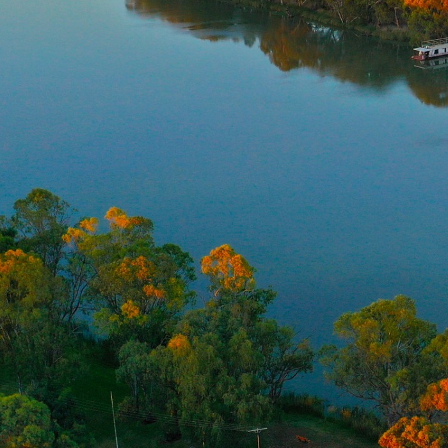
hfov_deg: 18.7
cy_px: 176
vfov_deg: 19.9
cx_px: 557
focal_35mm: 87
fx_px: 1274
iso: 100
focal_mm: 10.26
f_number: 4
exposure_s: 1/80
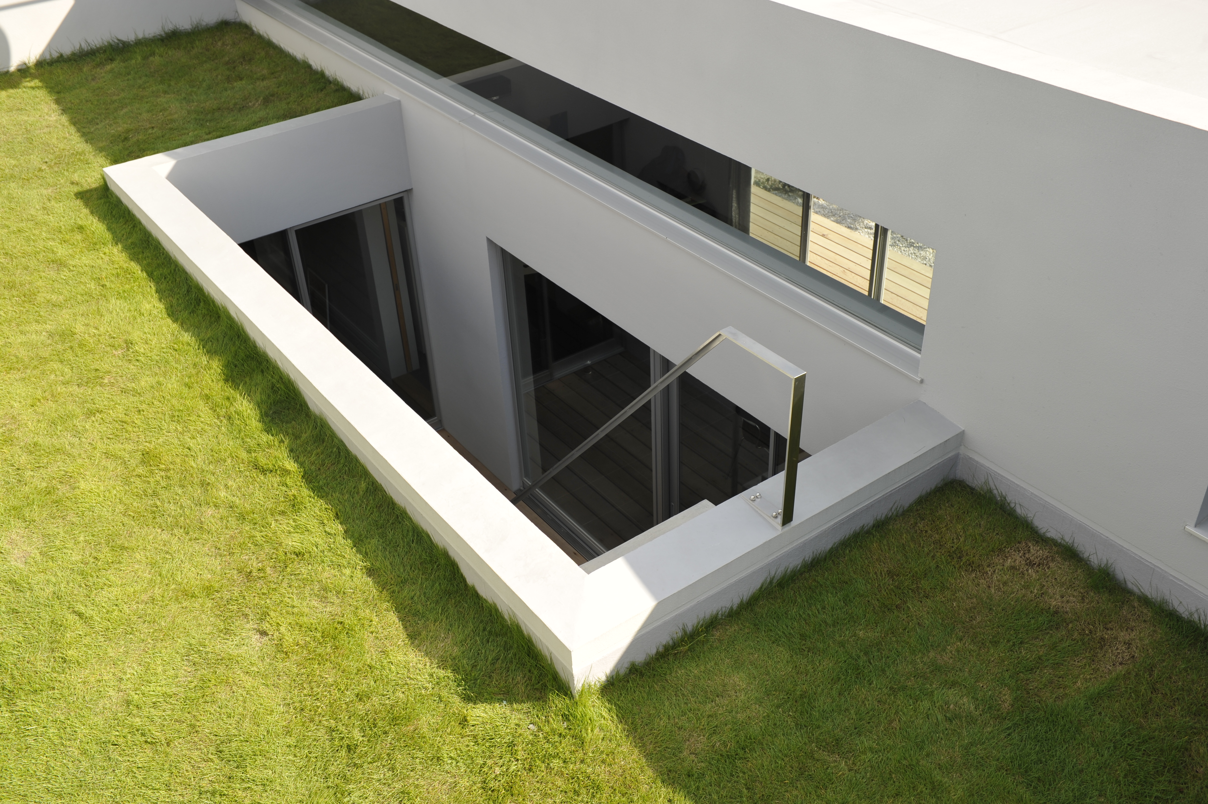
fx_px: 1174
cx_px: 604
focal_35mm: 35
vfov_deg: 37.8
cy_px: 402
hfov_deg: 54.5
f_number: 7.1
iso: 200
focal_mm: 35
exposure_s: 1/200
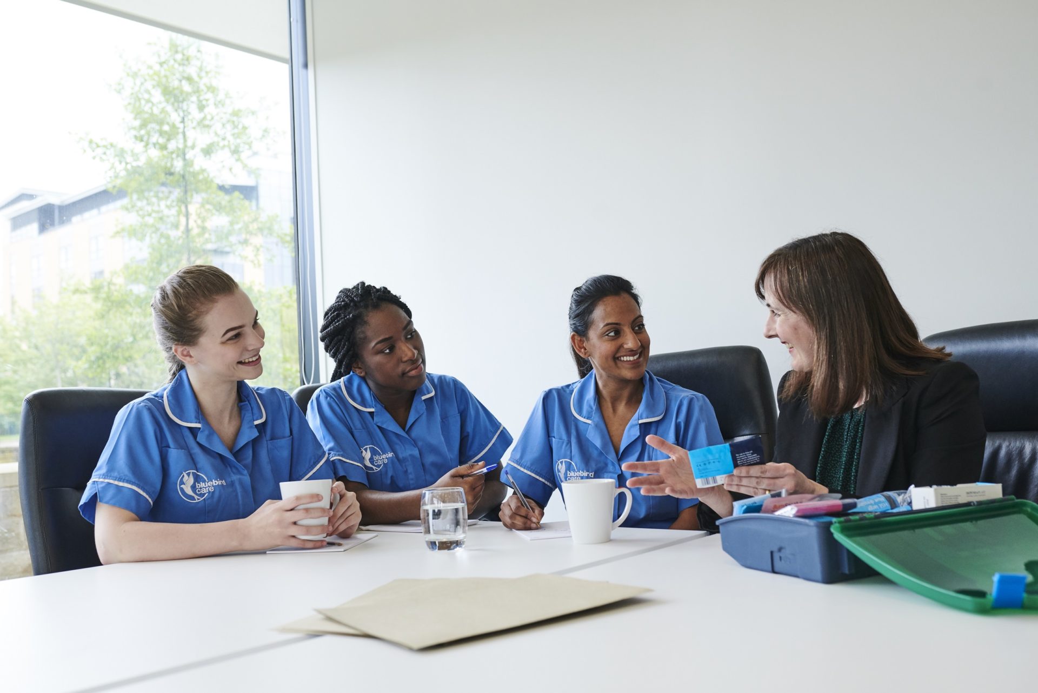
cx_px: 519
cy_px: 346
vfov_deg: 37.9
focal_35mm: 35
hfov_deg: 54.4
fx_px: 1009
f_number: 4.5
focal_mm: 35
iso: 800
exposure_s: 1/400
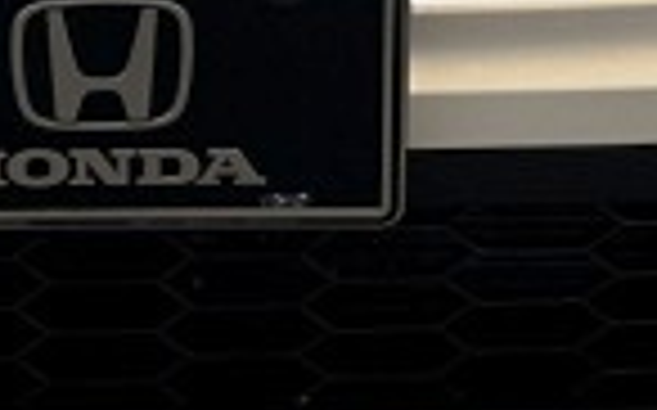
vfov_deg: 7.0
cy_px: -545
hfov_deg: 11.7
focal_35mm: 178
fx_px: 3185
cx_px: 86
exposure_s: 1/60
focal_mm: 6.86
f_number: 1.78
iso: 160
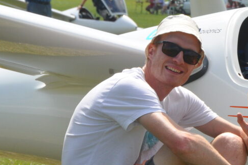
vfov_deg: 3.6
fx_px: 2601
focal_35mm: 378
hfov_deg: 5.4
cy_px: 76
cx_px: 253
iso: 400
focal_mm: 80
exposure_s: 1/640
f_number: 13
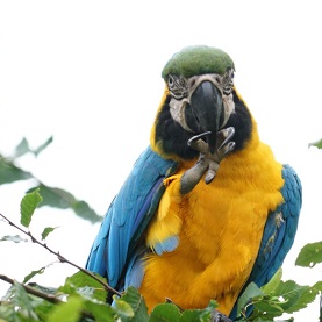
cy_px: 191
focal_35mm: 368
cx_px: 169
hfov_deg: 4.8
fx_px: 3873
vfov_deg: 4.8
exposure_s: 1/640
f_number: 6.3
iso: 1600
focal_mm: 240
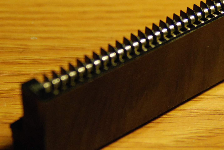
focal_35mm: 154
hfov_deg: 13.3
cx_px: 170
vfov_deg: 8.9
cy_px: 44
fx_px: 959
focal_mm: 38
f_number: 4
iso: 800
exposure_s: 1/200
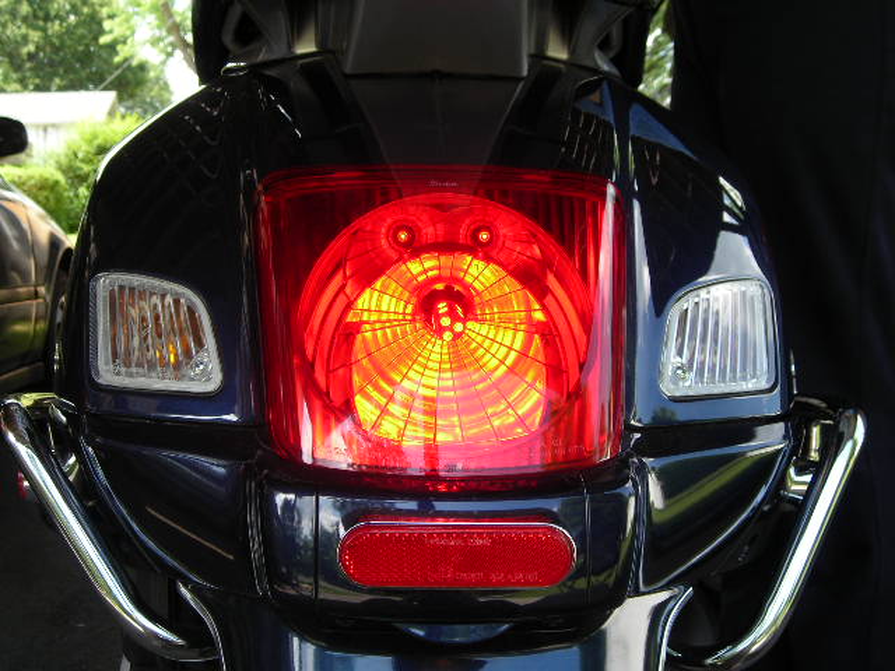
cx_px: 448
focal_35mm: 47
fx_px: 1215
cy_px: 336
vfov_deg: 30.9
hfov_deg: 40.4
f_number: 3.4
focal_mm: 7.8
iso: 50
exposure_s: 1/87.5
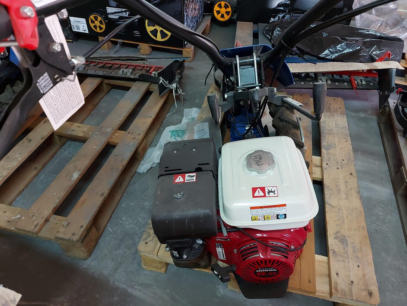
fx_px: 282
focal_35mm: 24
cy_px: 153
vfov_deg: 56.8
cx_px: 204
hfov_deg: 71.6
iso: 320
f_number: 1.8
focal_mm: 5.23
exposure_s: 1/25
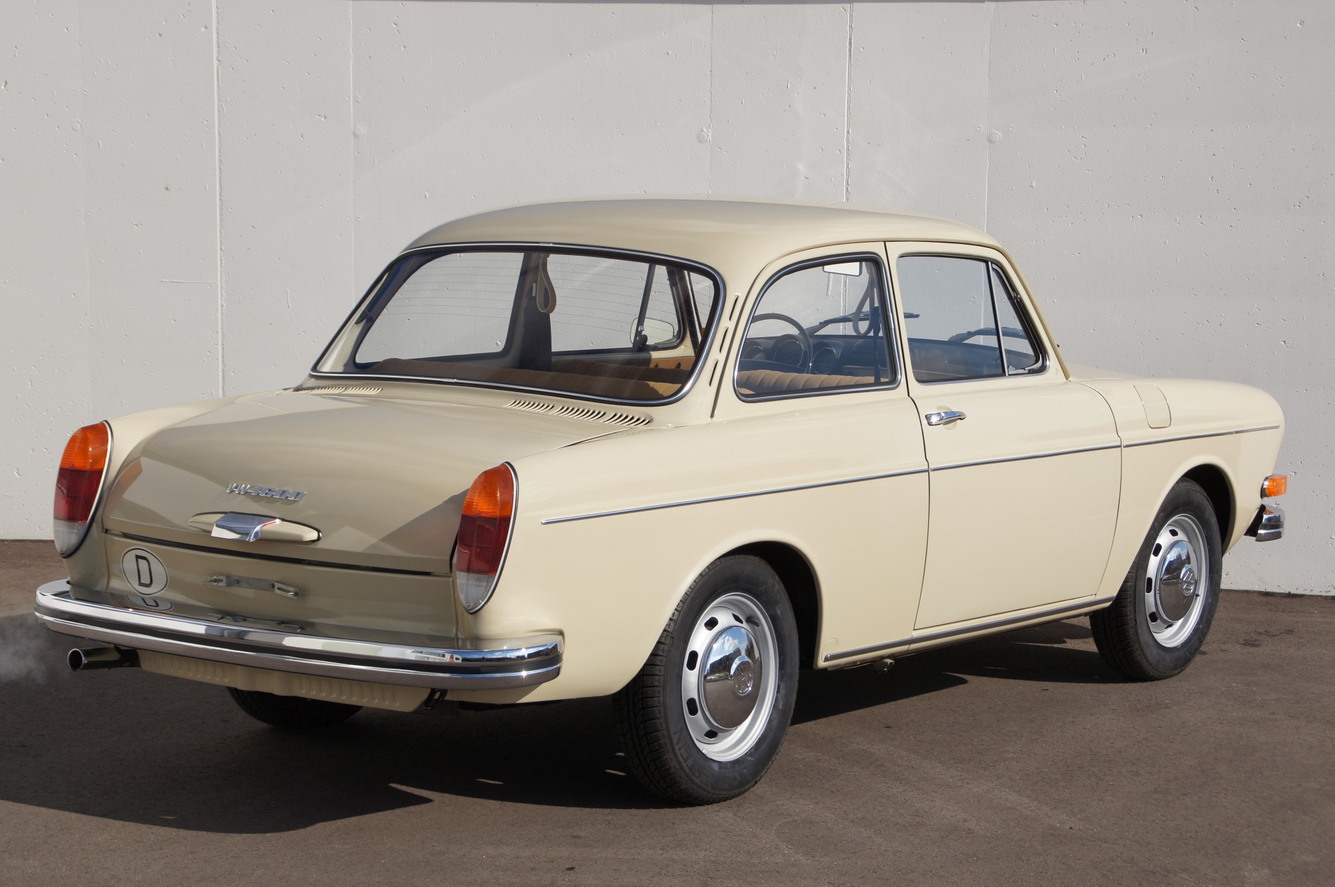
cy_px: 444
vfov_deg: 18.1
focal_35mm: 75
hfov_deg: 27.0
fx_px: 2778
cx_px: 668
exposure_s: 1/400
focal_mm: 50
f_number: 9
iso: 100
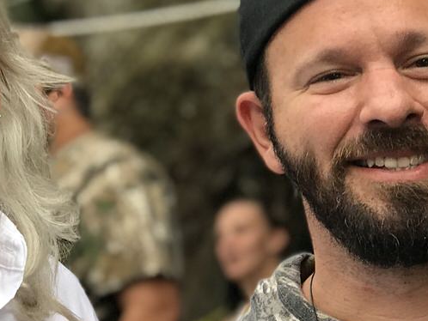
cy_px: 282
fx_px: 2264
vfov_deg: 8.1
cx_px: 103
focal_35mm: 183
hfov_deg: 10.8
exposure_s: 1/120
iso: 32
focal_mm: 6.6
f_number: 2.8
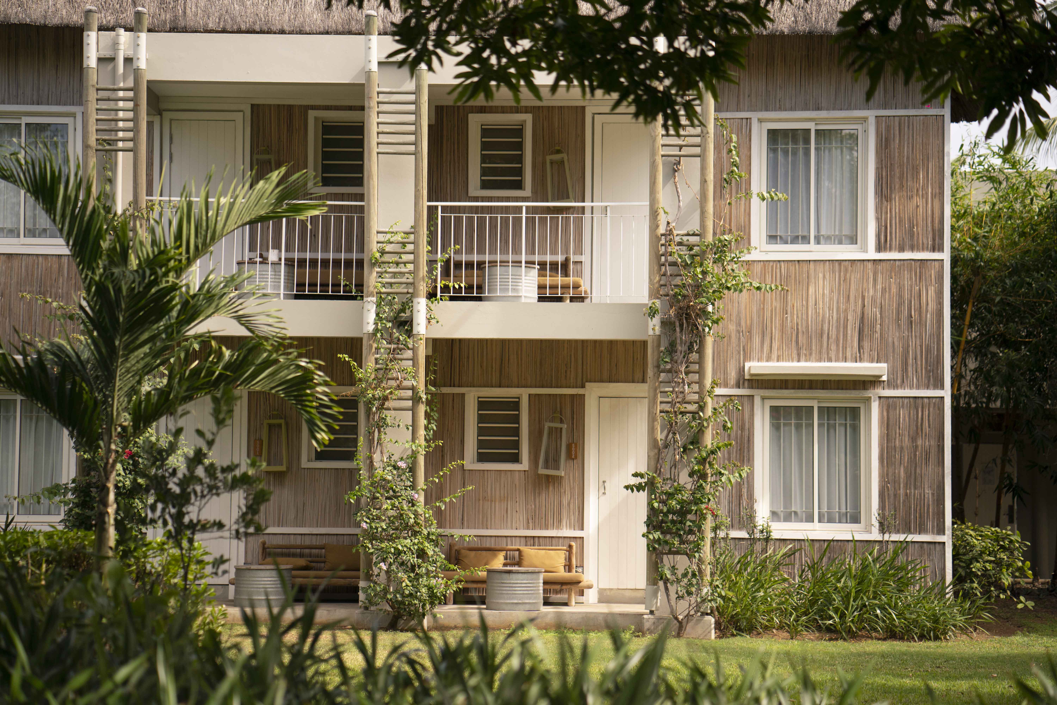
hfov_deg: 23.9
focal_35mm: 85
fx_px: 2495
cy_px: 352
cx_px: 528
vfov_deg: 16.1
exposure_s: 1/5000
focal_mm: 85
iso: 320
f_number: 1.8
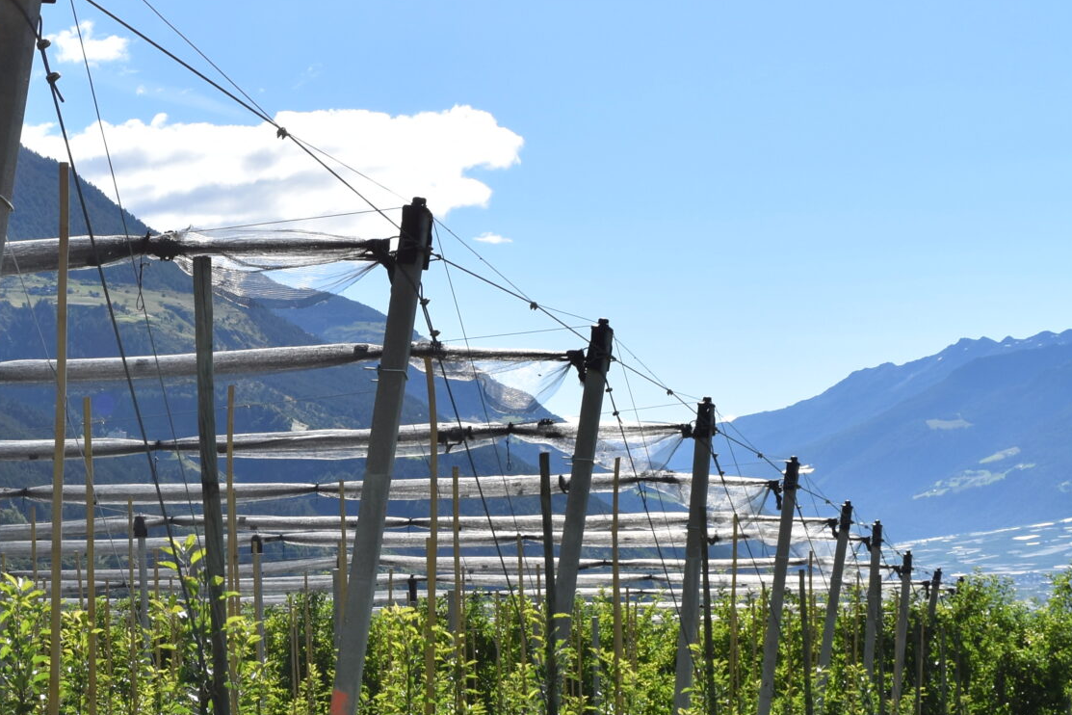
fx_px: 2055
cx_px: 20
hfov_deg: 27.7
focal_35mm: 69
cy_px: 577
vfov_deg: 19.5
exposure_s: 1/400
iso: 200
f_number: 10
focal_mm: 20
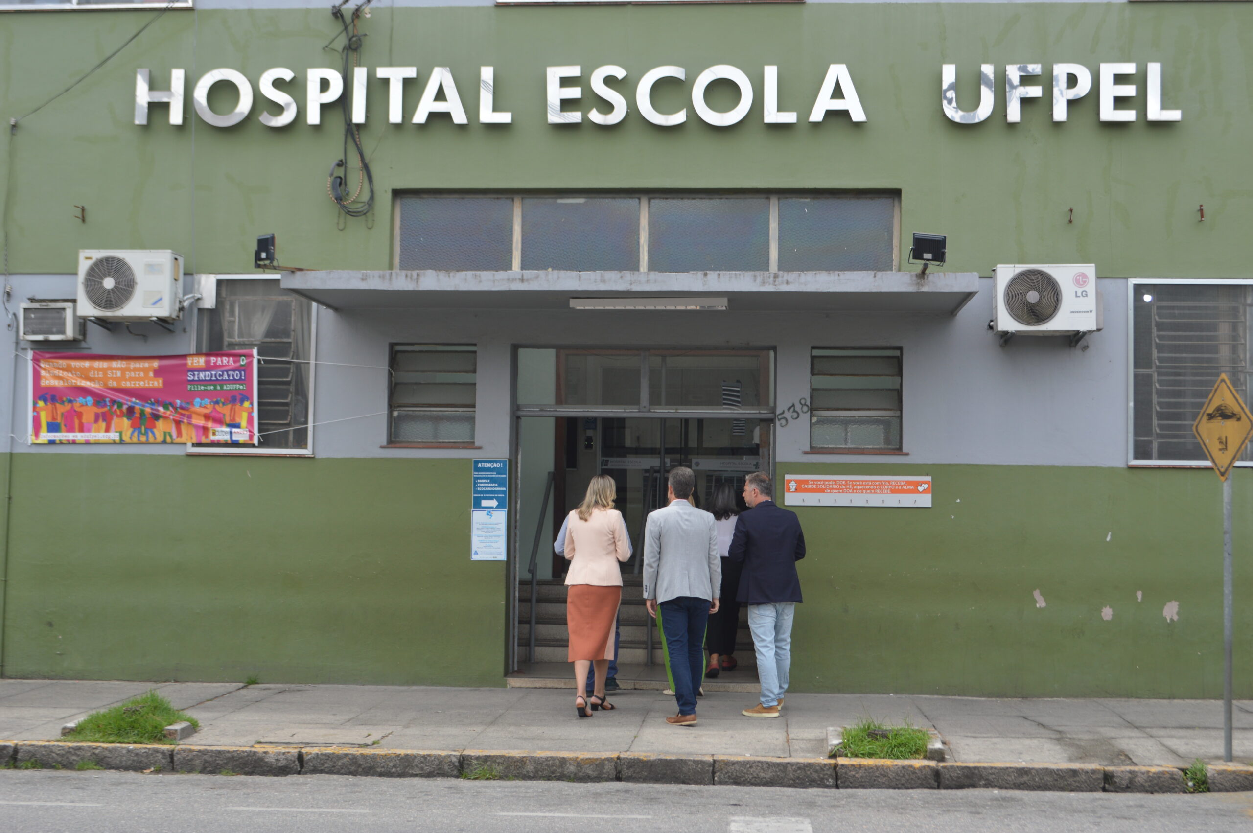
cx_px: 626
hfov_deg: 41.1
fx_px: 1669
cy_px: 416
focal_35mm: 48
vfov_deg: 28.0
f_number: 6.3
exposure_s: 1/160
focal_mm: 32
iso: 100
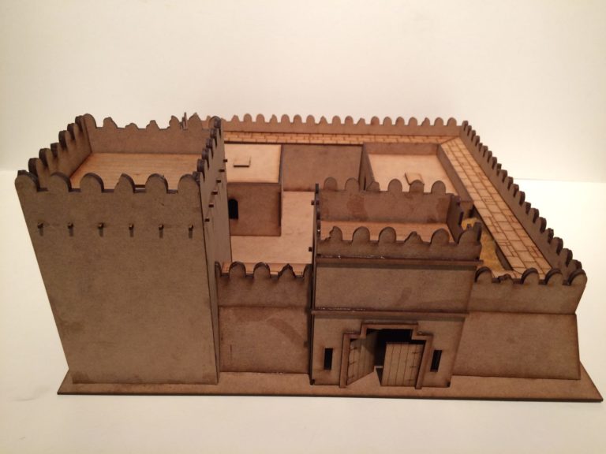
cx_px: 303
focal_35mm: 29
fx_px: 508
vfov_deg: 48.2
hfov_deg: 61.7
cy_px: 227
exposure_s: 1/33
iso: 160
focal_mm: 4.15
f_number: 2.2
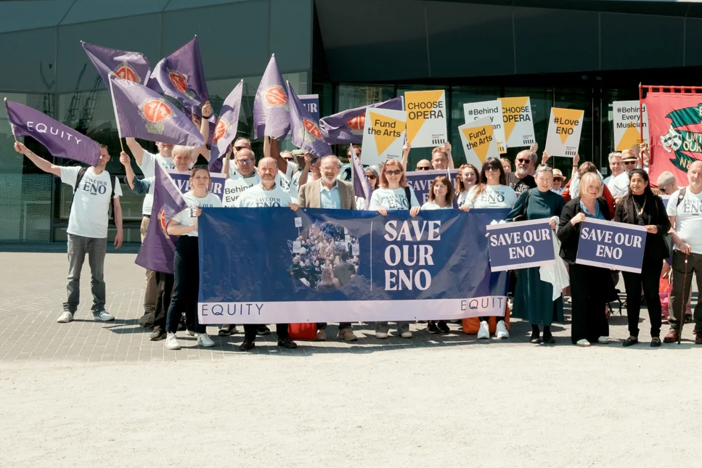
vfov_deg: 21.6
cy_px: 82
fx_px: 1209
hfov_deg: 31.3
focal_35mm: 62
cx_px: 594
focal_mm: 24.3
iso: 320
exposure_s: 1/480
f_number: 8
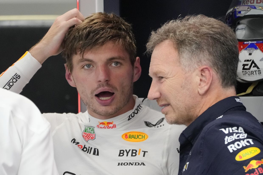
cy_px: 88
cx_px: 132
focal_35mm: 577
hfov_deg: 3.6
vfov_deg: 2.4
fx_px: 4214
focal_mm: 385
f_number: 5.6
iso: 3200
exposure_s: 1/320
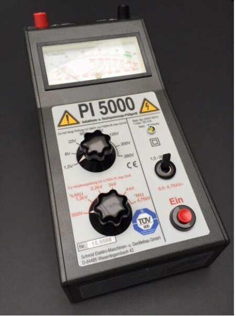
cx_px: 118
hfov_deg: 48.2
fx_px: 264
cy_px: 158
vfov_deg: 61.7
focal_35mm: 29
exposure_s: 1/50
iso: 32
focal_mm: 4.15
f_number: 2.2
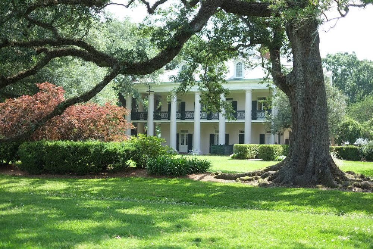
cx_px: 186
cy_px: 124
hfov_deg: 37.5
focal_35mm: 53
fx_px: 549
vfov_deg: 25.5
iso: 200
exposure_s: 1/2200
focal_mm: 35
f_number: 1.4
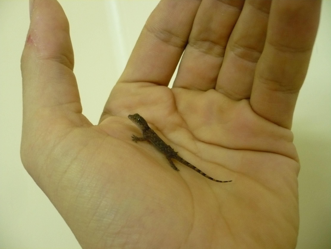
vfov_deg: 40.7
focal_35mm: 35
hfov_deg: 52.6
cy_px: 124
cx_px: 166
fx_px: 335
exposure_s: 1/8
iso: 320
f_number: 2.8
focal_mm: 5.8
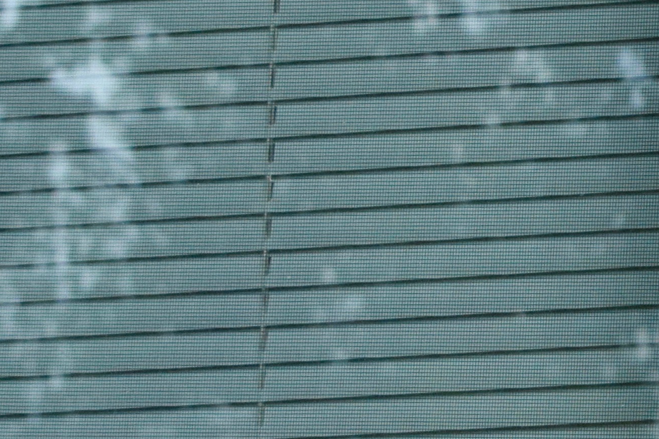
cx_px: 1445
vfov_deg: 3.7
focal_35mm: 374
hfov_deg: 5.4
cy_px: 202
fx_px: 6851
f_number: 9
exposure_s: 1/800
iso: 1000
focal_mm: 55
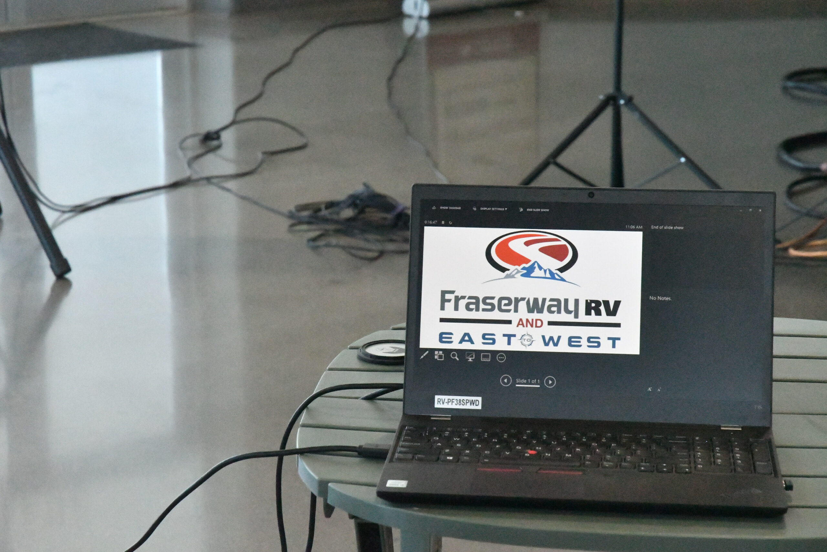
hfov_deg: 19.5
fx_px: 2412
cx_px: 414
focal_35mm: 105
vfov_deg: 13.0
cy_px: 276
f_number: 9
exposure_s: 1/1250
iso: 25600
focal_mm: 70
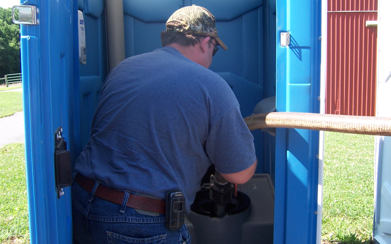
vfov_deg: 35.3
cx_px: 199
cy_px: 110
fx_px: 384
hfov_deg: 54.0
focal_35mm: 36
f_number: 3.4
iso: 80
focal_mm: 5.5
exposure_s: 1/180
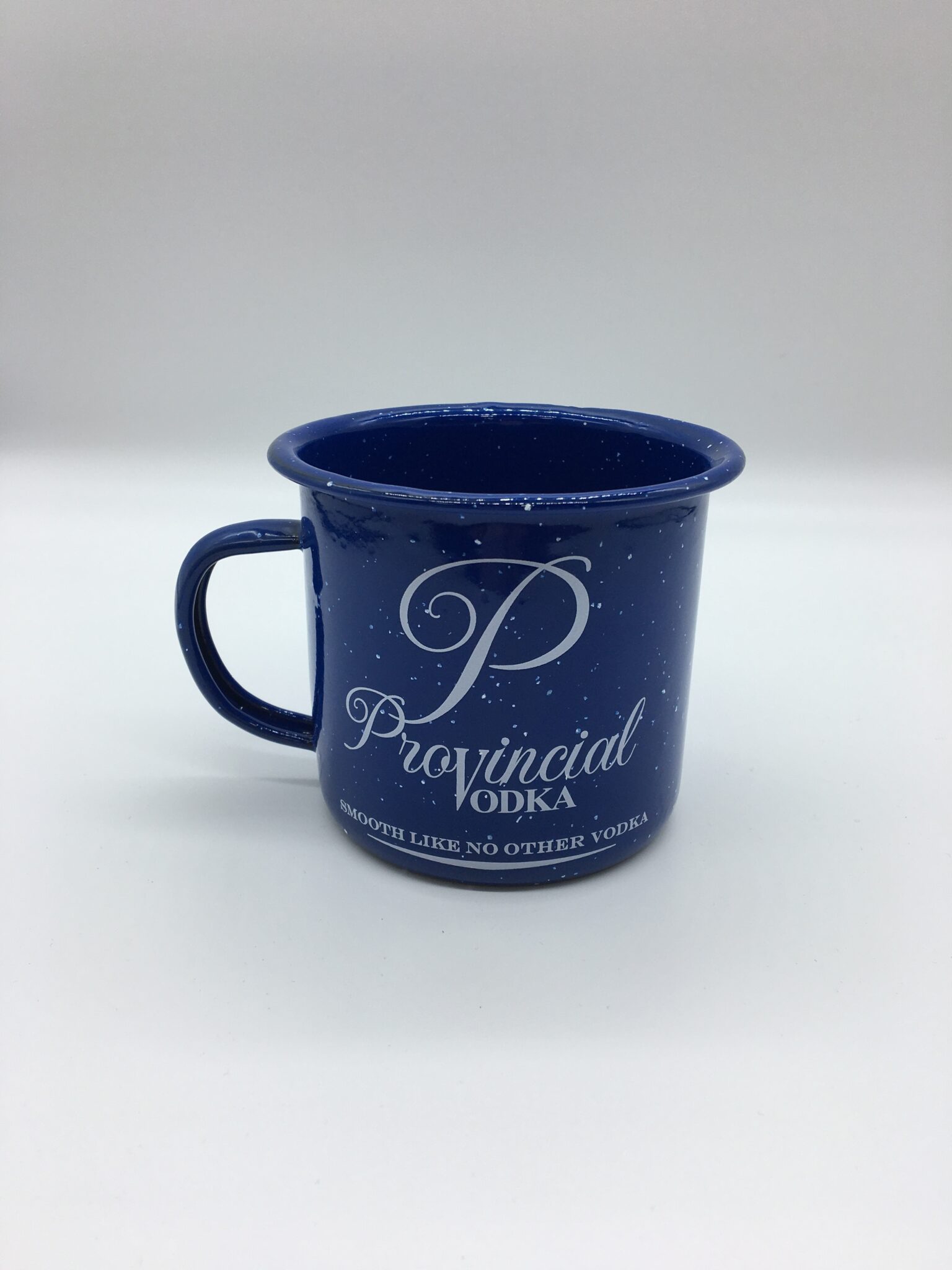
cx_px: 476
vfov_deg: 61.7
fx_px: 1063
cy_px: 635
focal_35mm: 29
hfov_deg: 48.2
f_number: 2.2
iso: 25
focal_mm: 4.15
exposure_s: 1/615
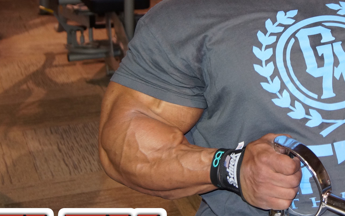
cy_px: 53
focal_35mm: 102
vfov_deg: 12.8
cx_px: 302
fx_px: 959
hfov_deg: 20.1
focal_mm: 35
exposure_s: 1/60
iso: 800
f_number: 4.5
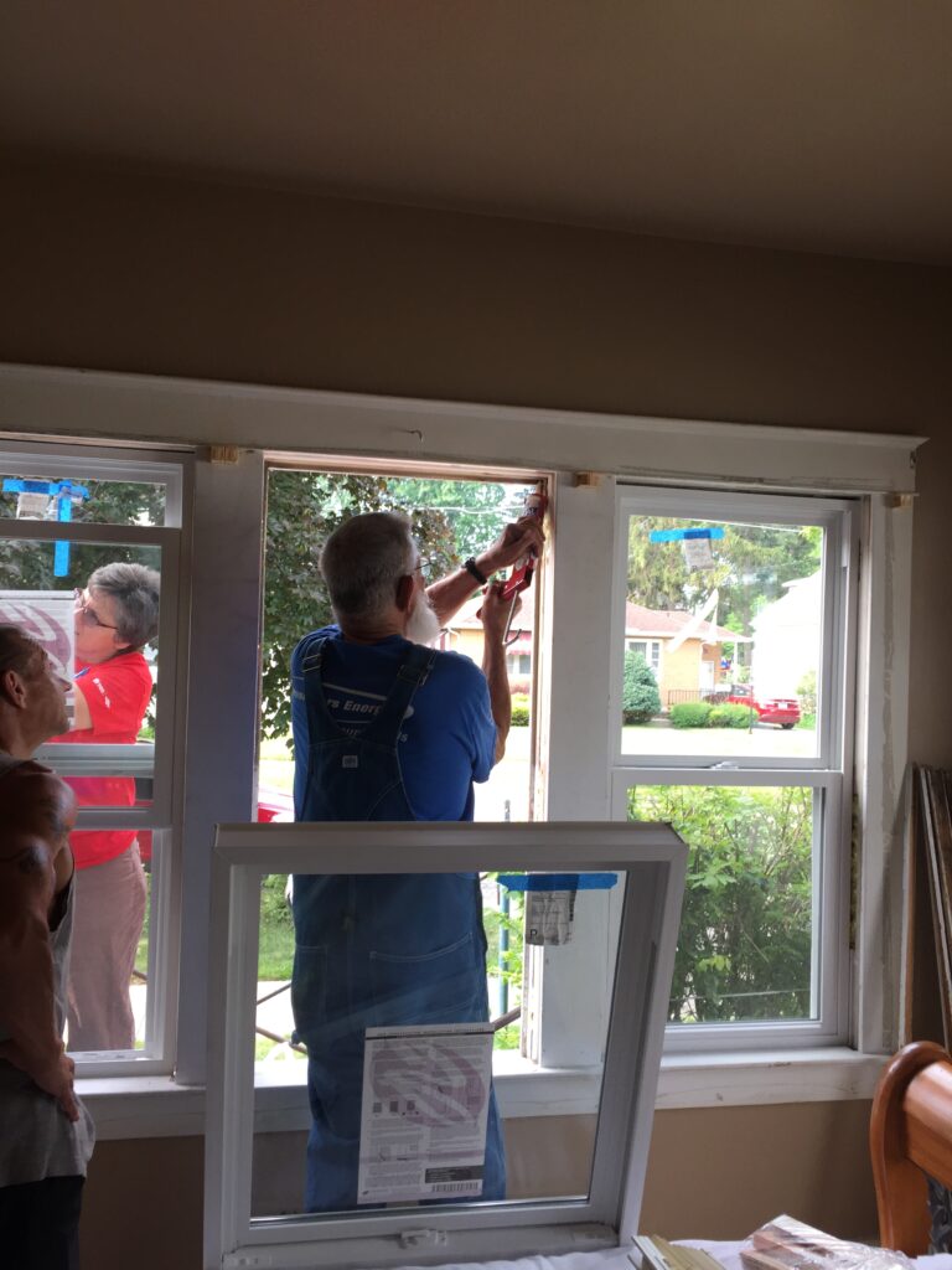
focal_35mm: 29
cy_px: 635
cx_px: 476
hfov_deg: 48.2
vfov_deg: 61.7
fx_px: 1063
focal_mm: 4.15
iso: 50
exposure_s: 1/120
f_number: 2.2
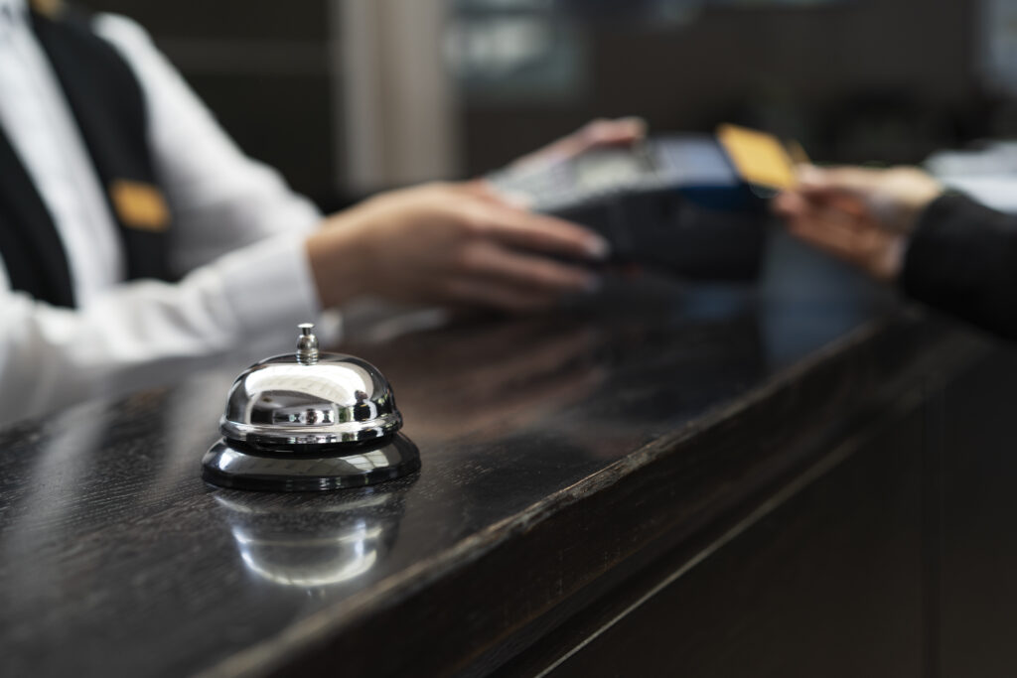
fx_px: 1554
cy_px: 339
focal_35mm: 55
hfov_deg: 36.2
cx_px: 508
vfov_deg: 24.6
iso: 400
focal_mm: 55
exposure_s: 1/125
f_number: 3.2
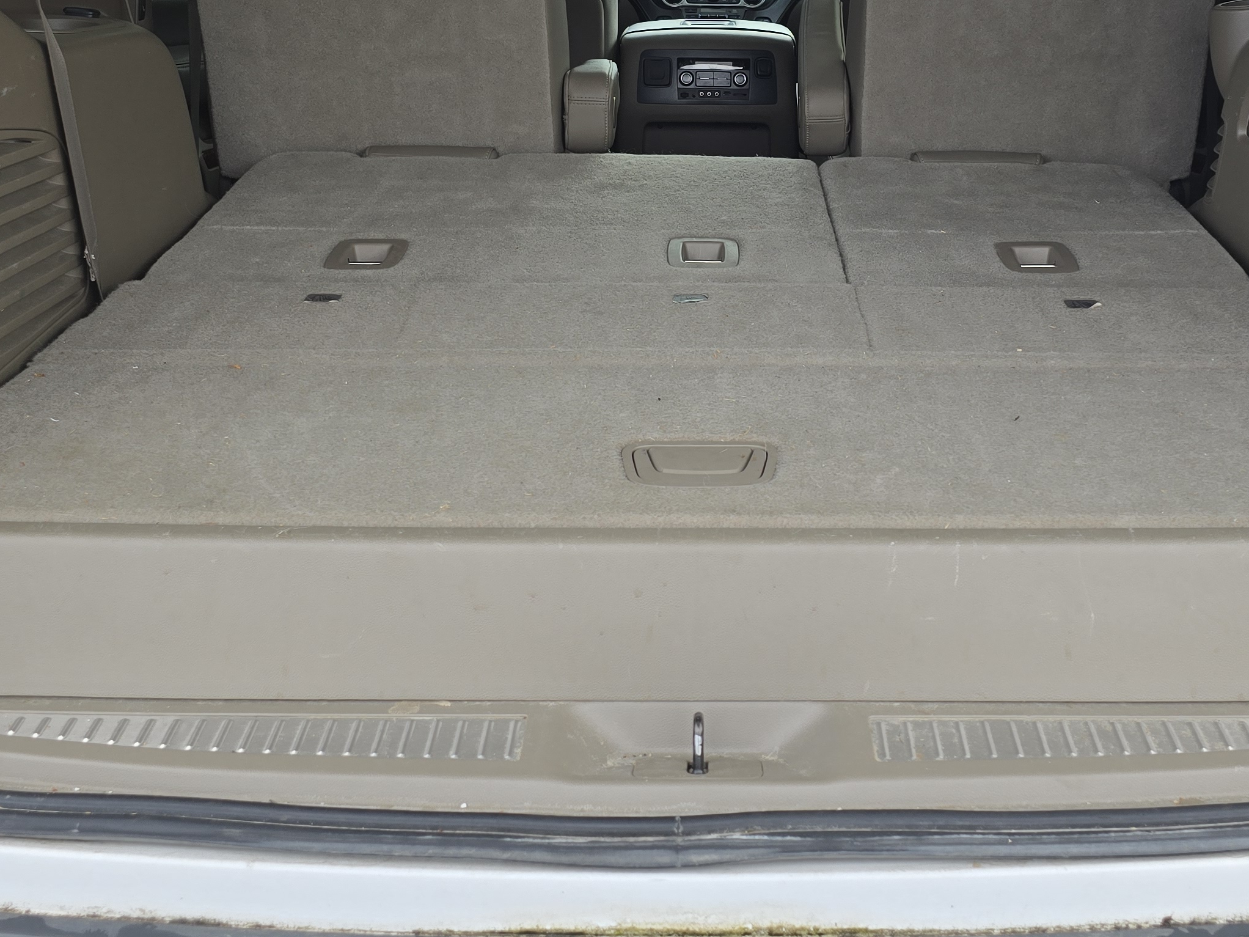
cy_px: 114
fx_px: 1624
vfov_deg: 30.9
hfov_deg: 42.0
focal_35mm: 45
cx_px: 719
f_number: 1.7
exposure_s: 1/180
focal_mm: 6.3
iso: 20
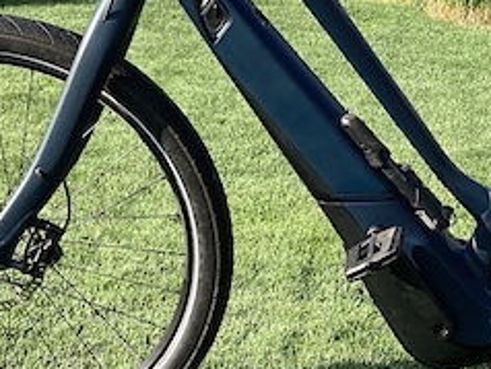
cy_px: 101
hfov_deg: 18.6
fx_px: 1477
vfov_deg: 14.2
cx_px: 431
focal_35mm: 104
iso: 25
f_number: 2.4
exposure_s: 1/515
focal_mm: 3.3
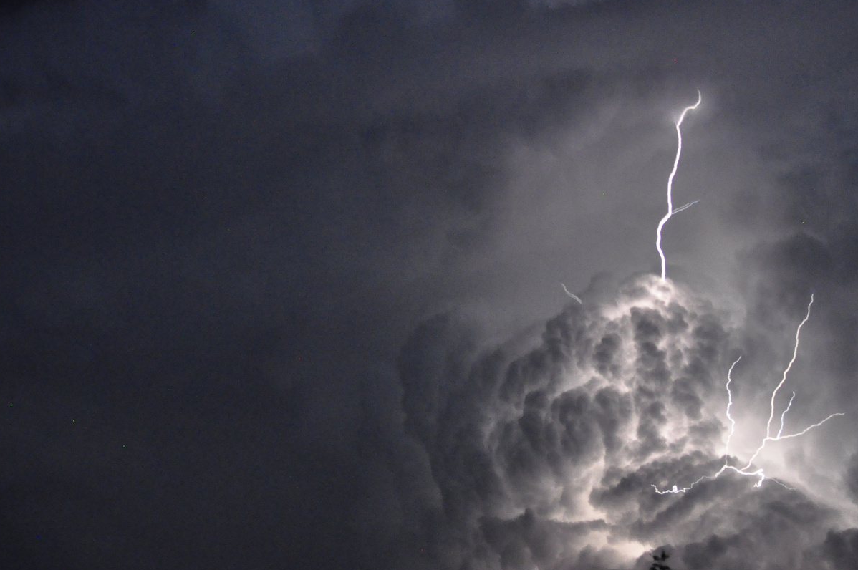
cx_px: 549
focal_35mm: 153
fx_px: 3635
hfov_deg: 13.4
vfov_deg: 9.0
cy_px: 313
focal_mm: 75
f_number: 4.5
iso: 3200
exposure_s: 1/5
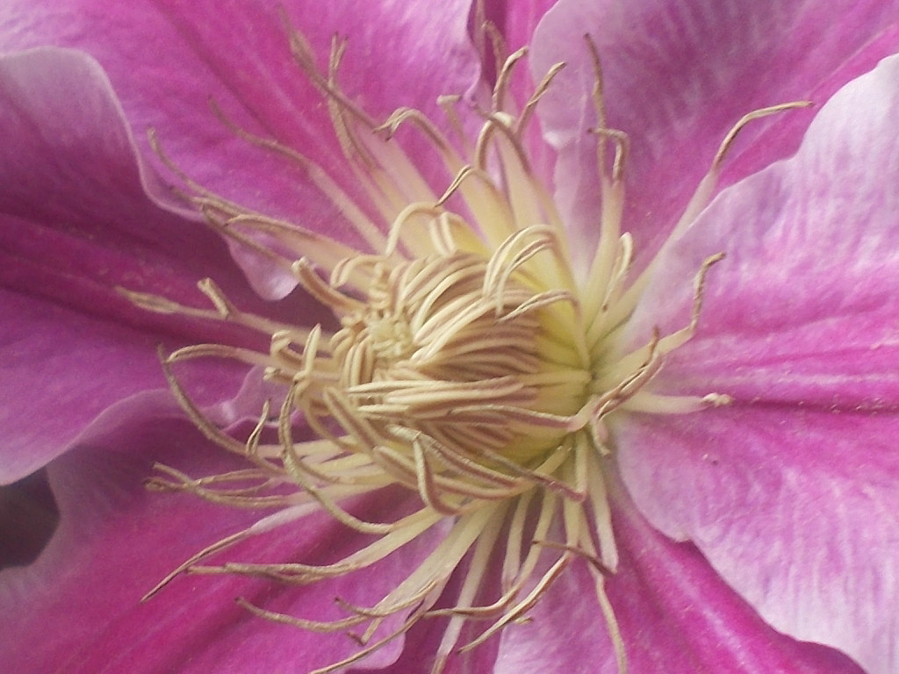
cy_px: 337
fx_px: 779
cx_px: 450
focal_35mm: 30
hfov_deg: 60.0
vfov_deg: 46.8
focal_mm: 5.3
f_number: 3.4
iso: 80
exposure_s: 1/40
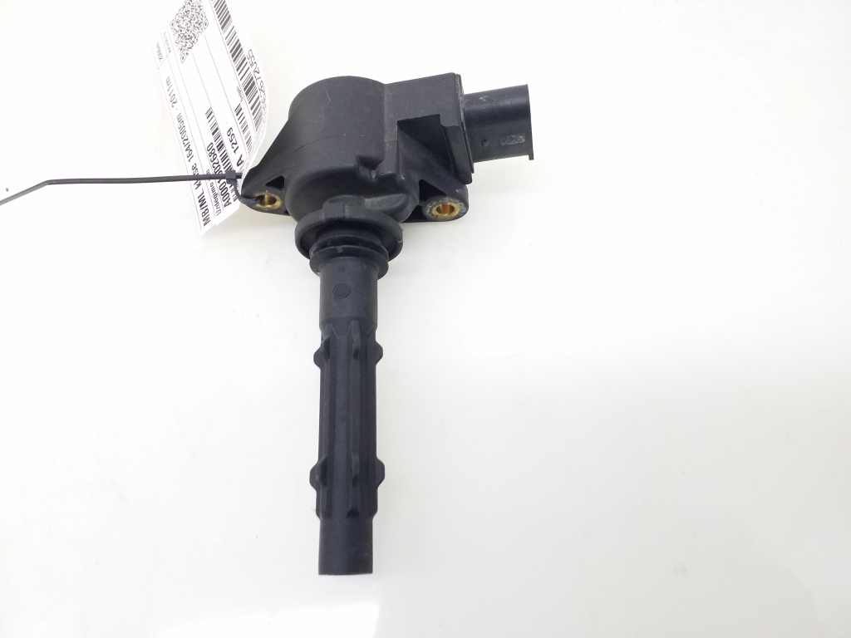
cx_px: 426
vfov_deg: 51.4
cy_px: 319
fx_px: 664
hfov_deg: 65.3
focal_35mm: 27
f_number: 1.9
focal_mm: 3.6
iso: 160
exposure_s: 1/50
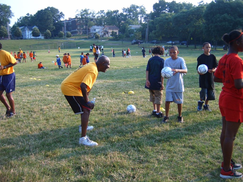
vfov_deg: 38.7
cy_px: 91
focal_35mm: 37
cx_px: 122
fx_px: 260
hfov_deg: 50.1
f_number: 2.9
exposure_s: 1/250
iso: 63
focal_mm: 6.2
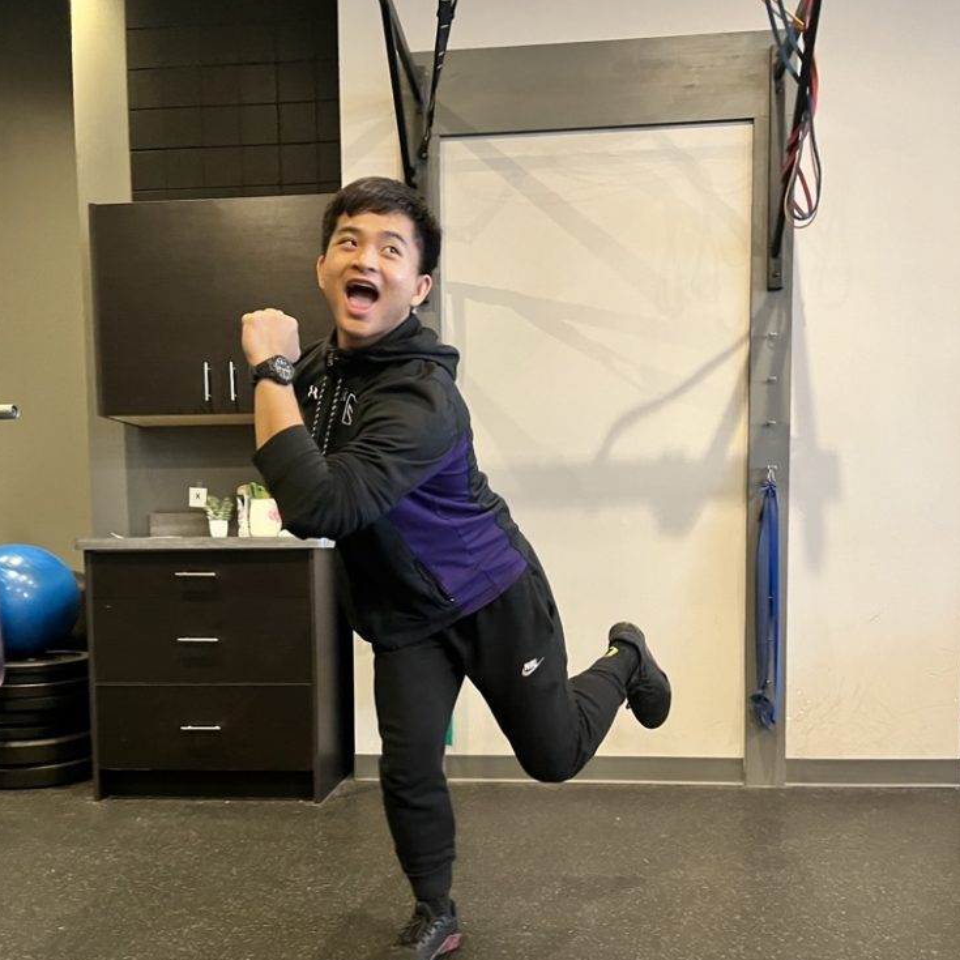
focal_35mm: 31
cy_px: 603
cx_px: 478
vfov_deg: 51.9
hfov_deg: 52.5
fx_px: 973
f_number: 1.5
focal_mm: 5.7
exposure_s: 1/40
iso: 400
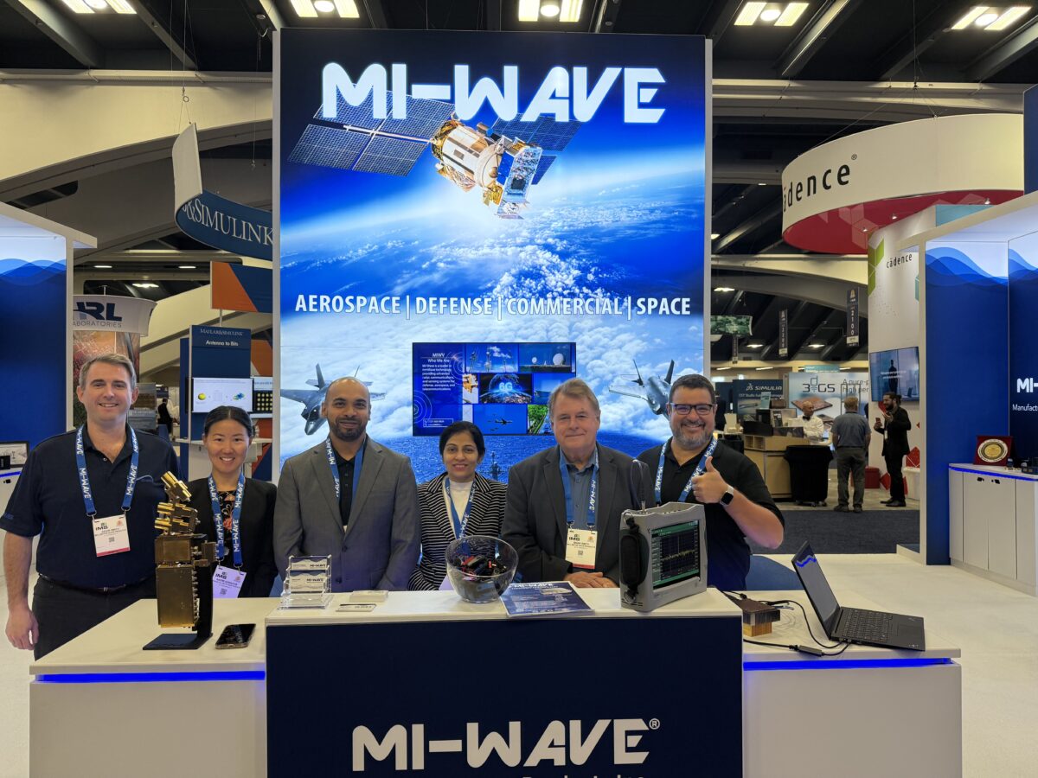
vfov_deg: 56.8
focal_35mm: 24
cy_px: 389
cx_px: 519
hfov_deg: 71.6
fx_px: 720
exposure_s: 1/164
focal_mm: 6.76
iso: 125
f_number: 1.78
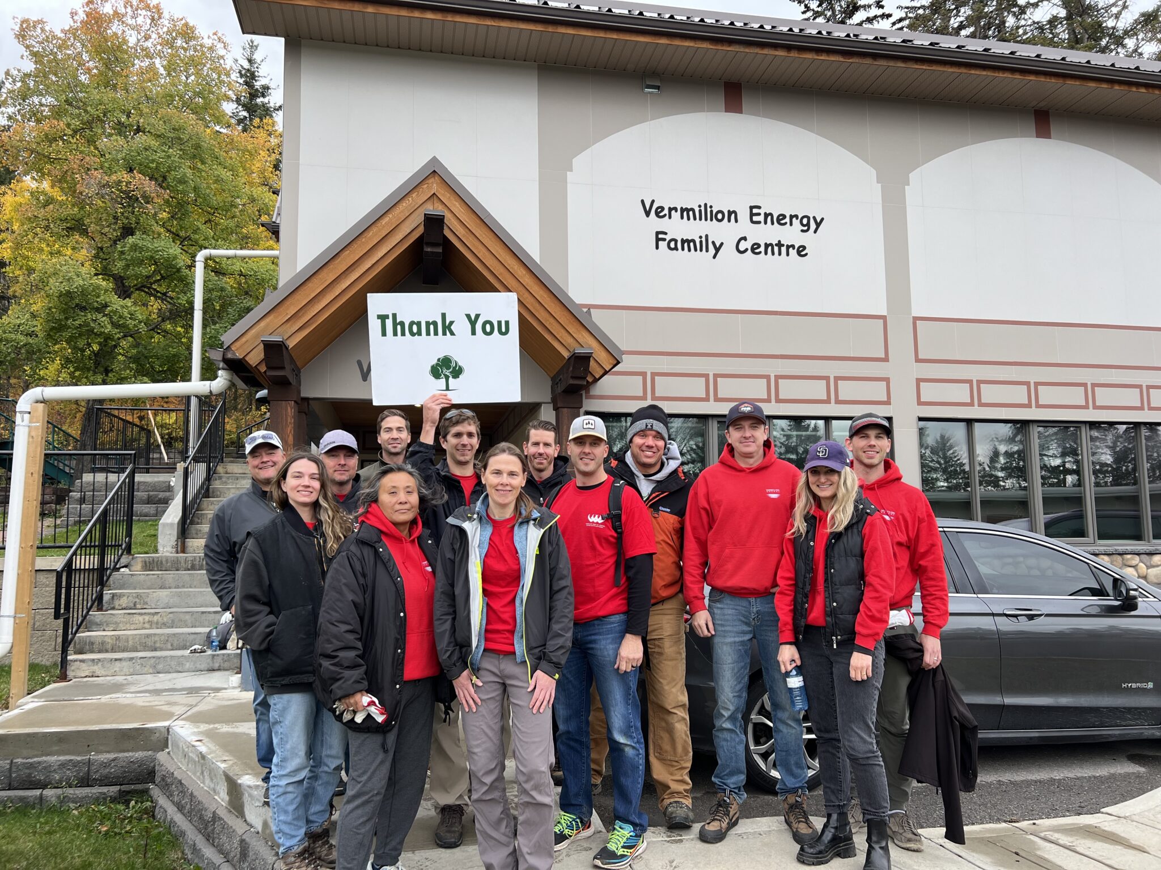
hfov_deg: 67.3
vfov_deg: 53.1
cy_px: 435
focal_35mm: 26
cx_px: 580
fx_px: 872
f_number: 1.5
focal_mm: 5.7
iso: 50
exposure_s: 1/327
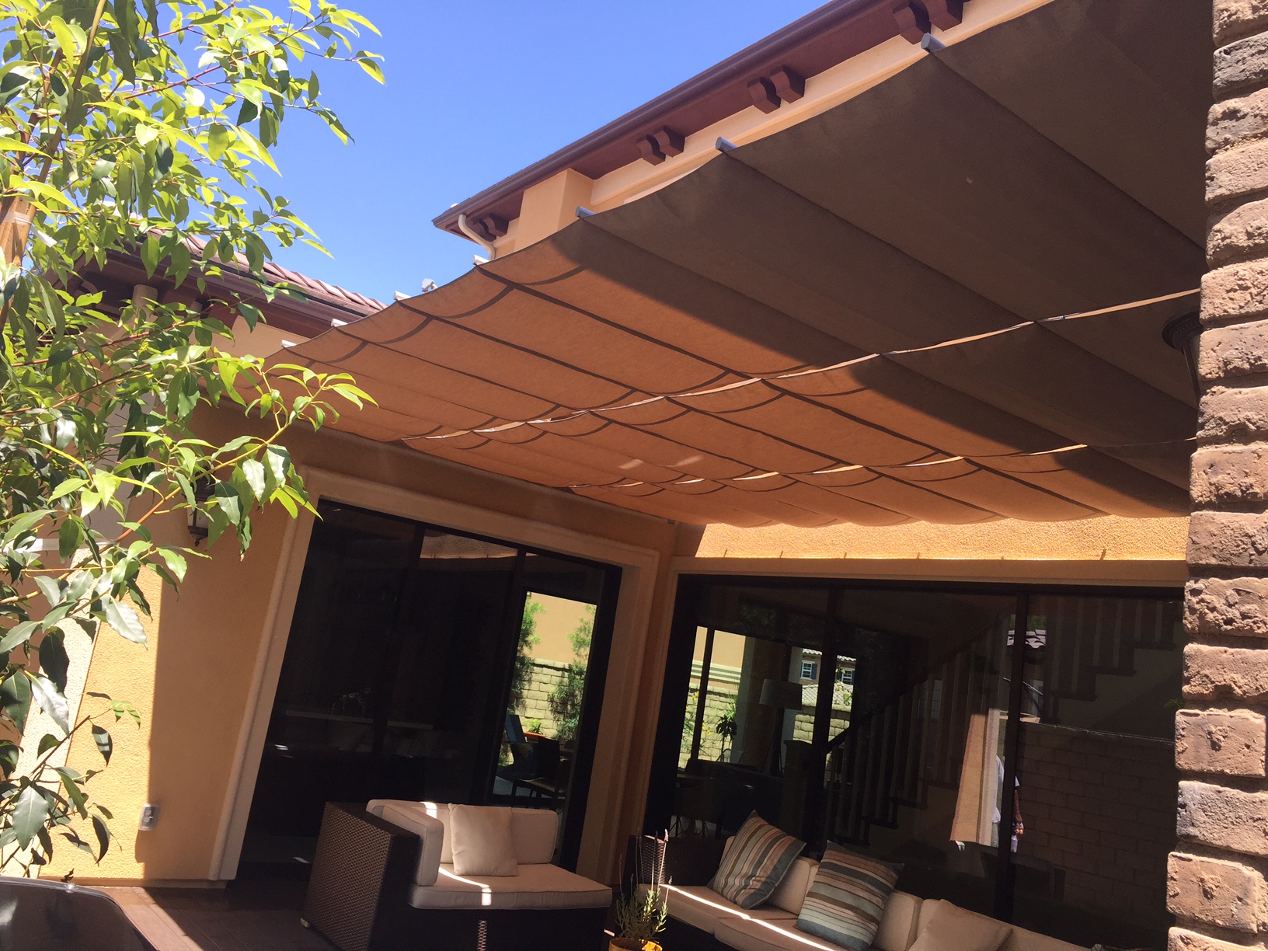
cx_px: 634
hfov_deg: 61.7
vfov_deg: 48.2
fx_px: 1062
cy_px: 476
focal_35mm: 29
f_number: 2.2
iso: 32
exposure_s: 1/573
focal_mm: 4.15
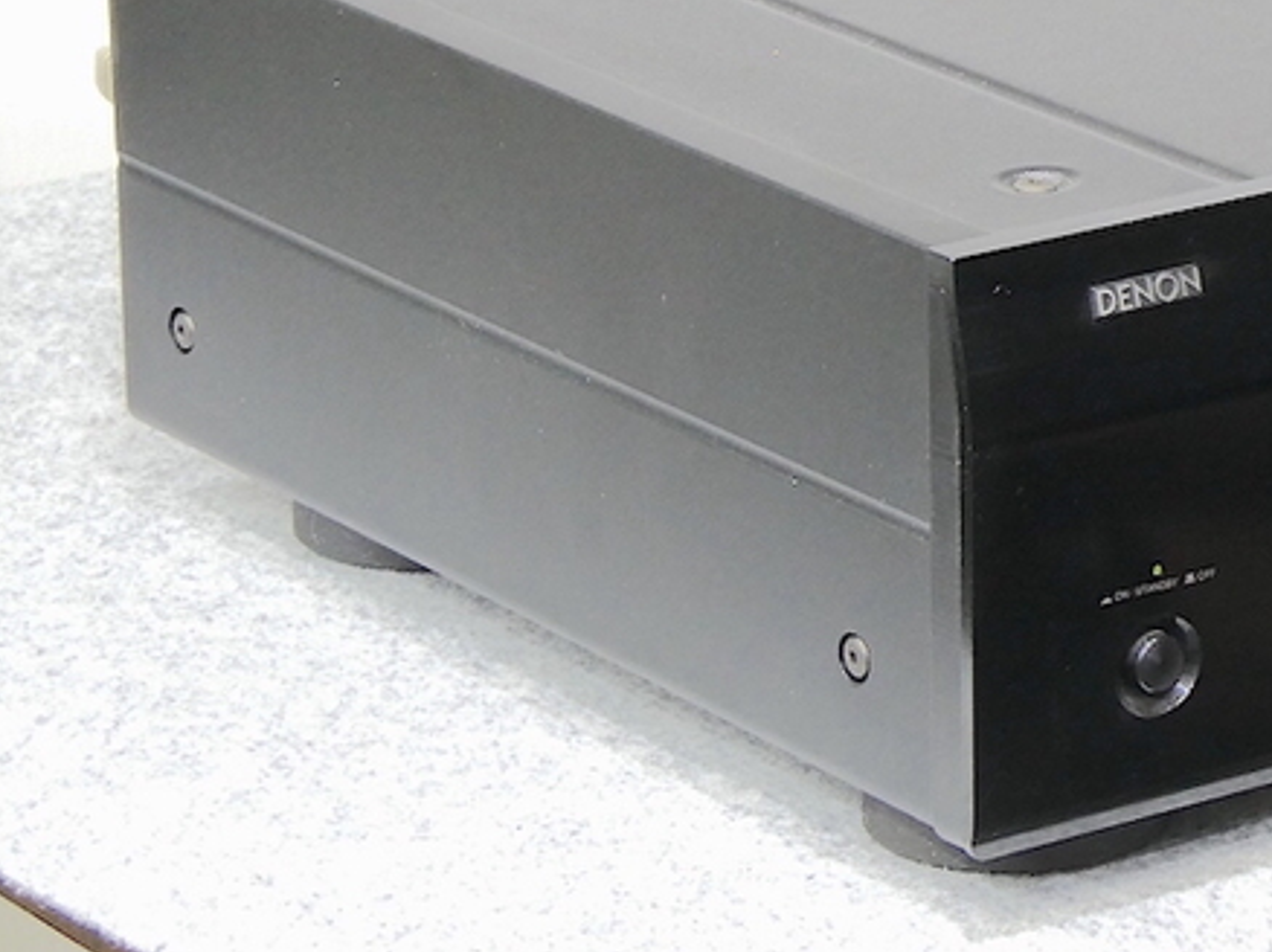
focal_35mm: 215
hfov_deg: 9.1
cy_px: 186
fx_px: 7896
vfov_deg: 6.9
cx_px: 1371
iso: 200
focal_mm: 17.5
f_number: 5
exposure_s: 1/3.2
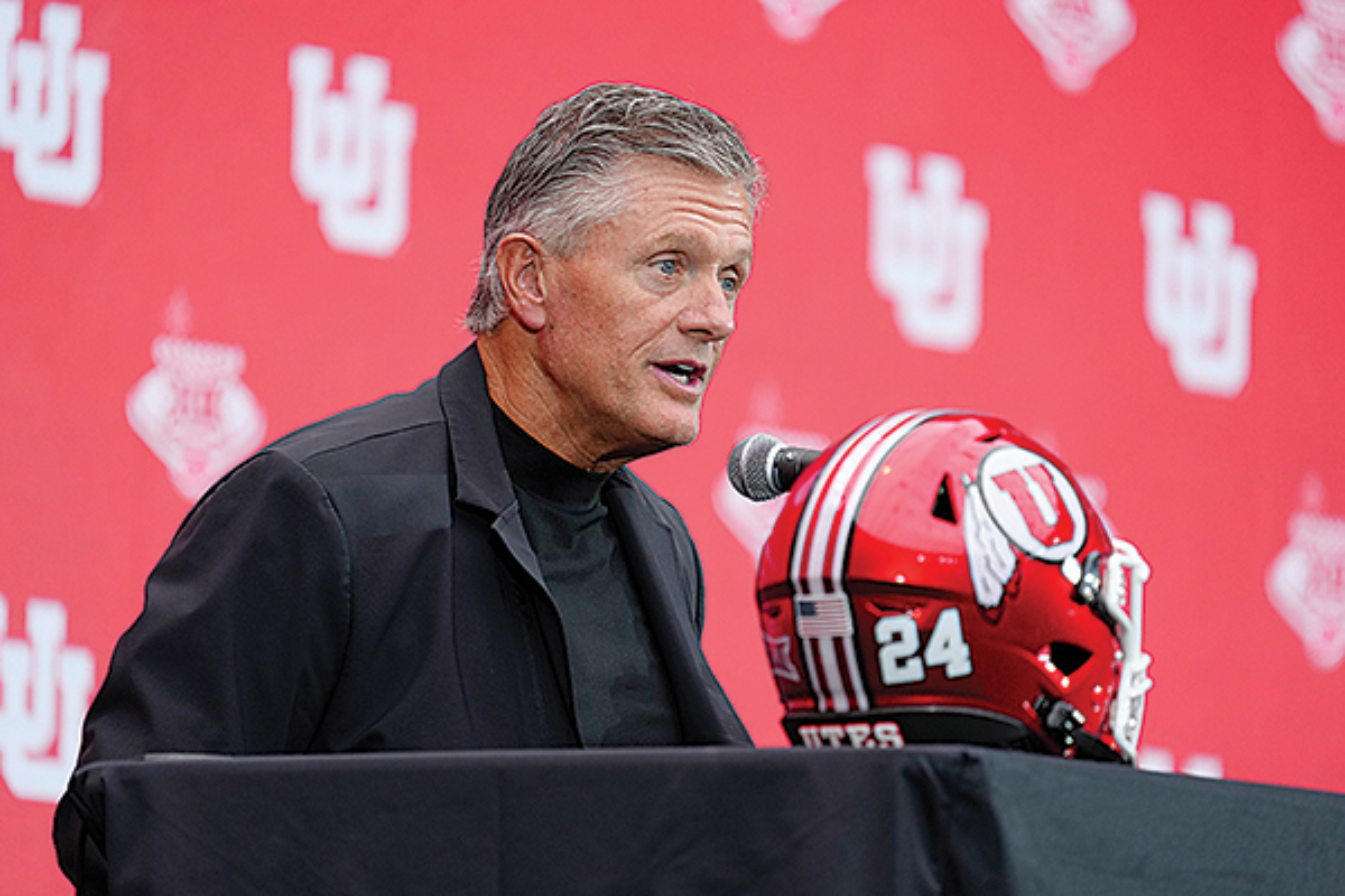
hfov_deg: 3.4
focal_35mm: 600
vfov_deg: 2.3
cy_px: 448
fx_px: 22415
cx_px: 672
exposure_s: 1/250
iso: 1000
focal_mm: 600
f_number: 6.3
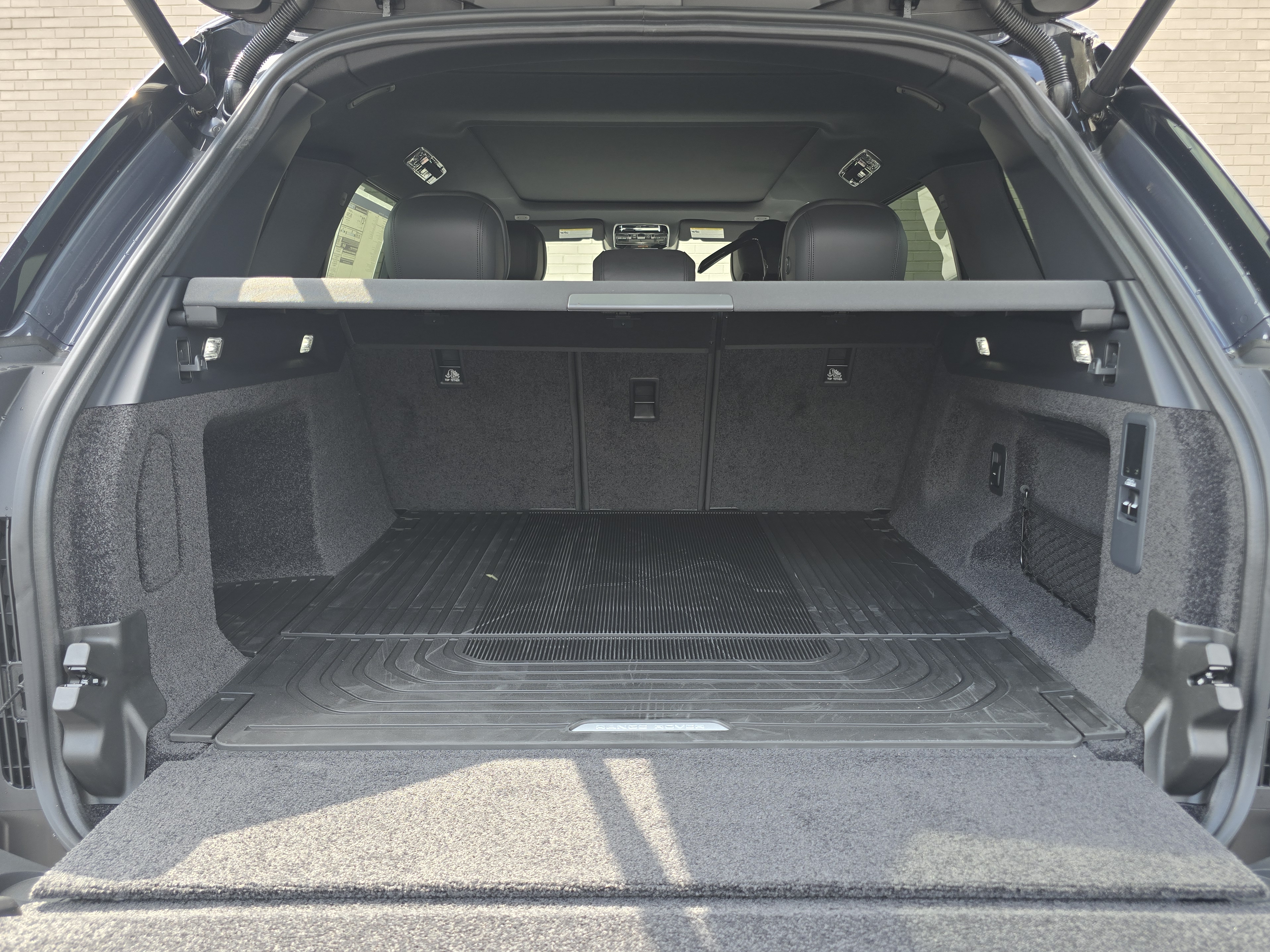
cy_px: 478
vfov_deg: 56.8
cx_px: 636
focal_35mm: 24
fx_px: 881
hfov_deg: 71.6
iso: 40
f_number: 1.7
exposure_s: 1/180
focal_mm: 6.3
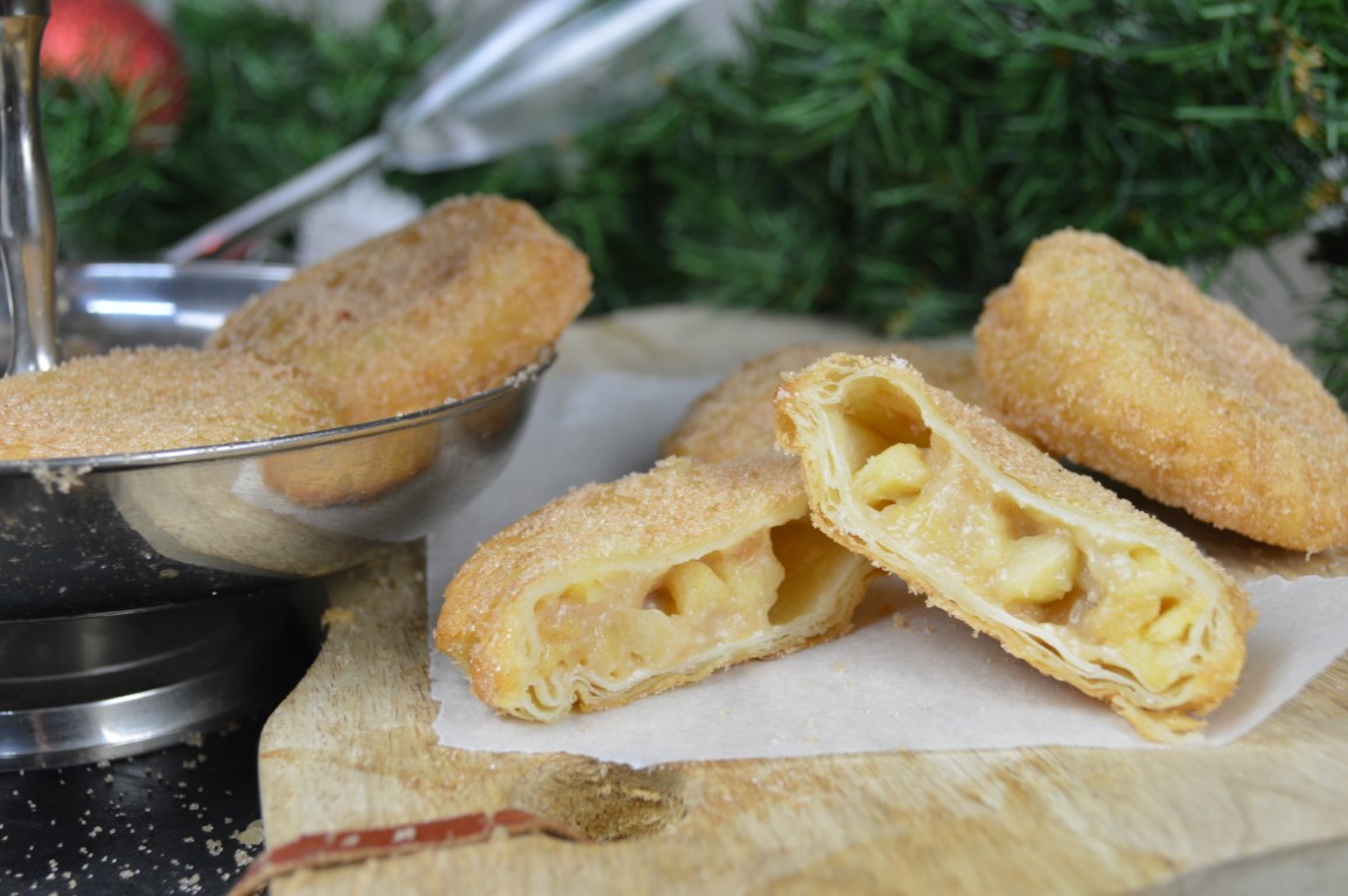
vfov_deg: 26.4
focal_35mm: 51
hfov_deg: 38.9
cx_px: 674
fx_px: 1908
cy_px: 448
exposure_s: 1/8
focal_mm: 34
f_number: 5.6
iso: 100
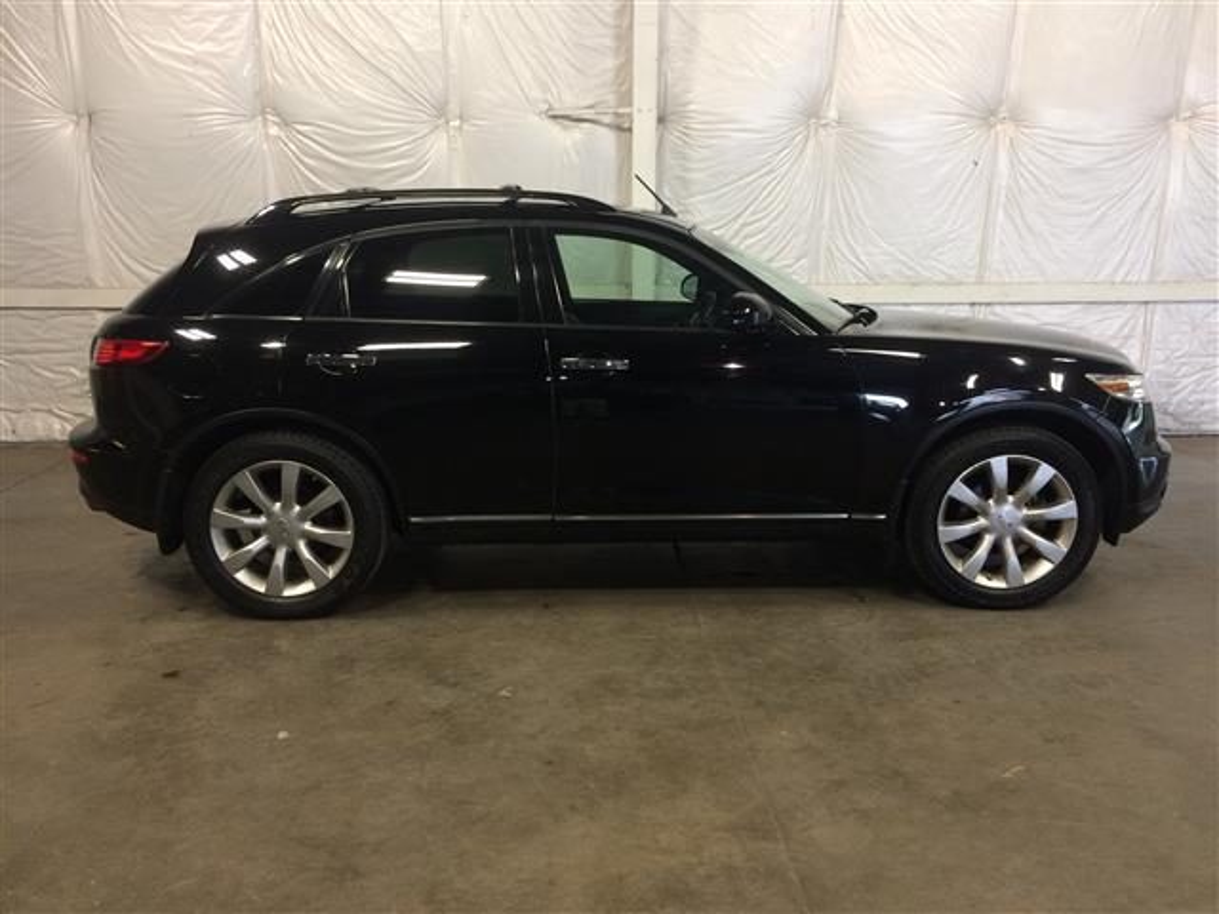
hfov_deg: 61.7
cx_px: 610
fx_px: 1021
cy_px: 457
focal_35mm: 29
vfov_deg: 48.2
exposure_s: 1/33
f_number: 2.2
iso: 64
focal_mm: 4.15
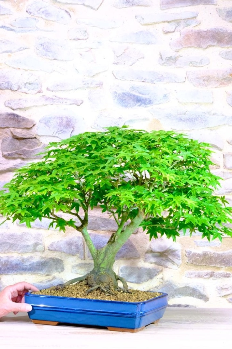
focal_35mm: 83
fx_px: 802
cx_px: 116
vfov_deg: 24.5
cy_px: 174
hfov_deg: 16.5
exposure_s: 1/30
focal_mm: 55
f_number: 9
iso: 3200
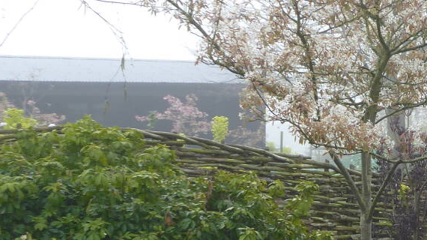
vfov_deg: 9.4
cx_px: 528
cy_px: 202
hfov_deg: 15.9
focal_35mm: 129
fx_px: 1460
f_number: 3.9
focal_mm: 7.8
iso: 80
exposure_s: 1/125
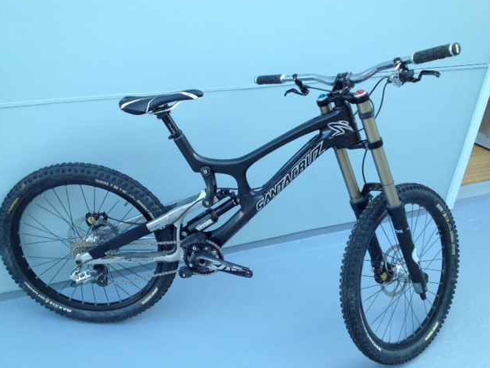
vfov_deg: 39.7
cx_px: 249
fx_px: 510
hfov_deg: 51.3
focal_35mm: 36
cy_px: 180
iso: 80
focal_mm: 4.28
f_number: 2.4
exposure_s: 1/120
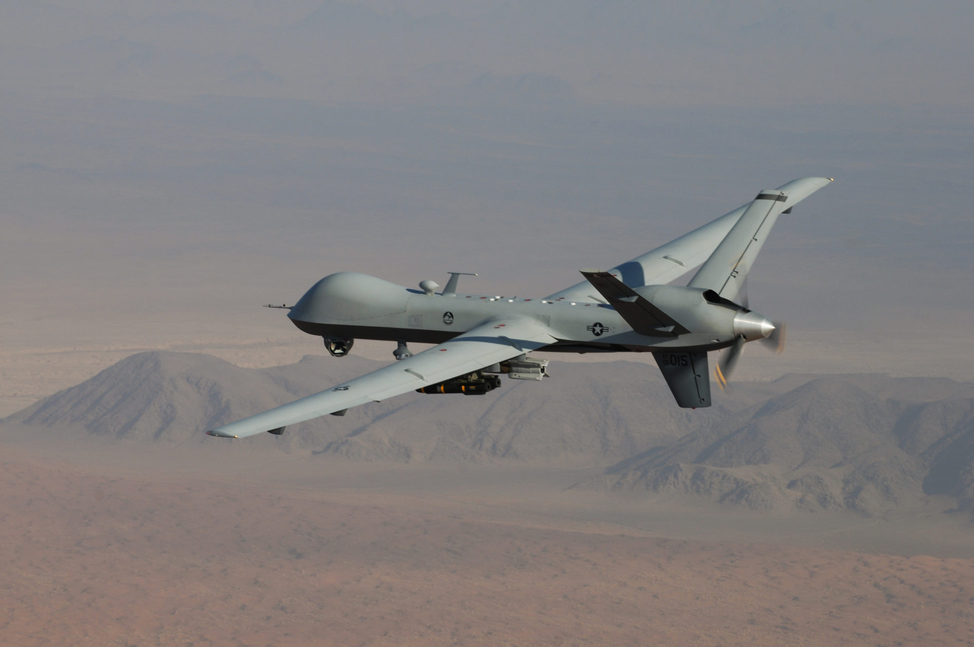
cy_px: 324
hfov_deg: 8.1
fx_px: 6890
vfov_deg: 5.4
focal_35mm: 255
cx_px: 487
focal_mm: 170
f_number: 10
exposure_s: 1/400
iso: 200
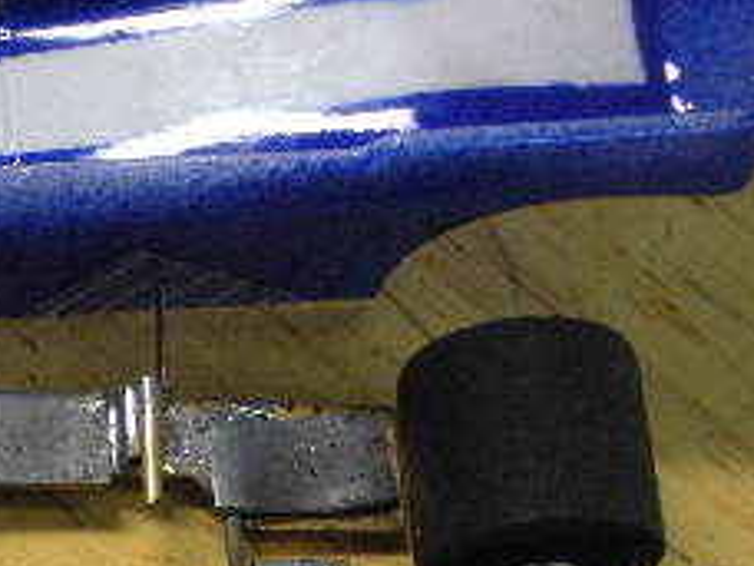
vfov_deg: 14.1
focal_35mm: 101
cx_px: -185
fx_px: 2200
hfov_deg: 18.3
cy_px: 712
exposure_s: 1/30.8
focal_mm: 6.3
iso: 400
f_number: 3.5
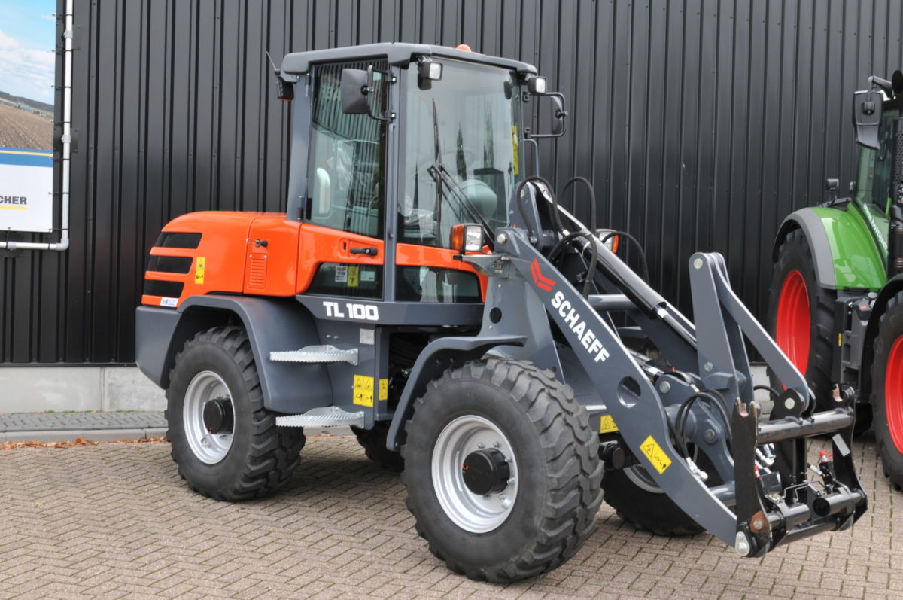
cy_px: 300
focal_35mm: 48
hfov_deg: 41.2
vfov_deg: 28.0
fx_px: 1203
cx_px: 452
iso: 200
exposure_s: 1/15
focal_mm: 32
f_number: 13
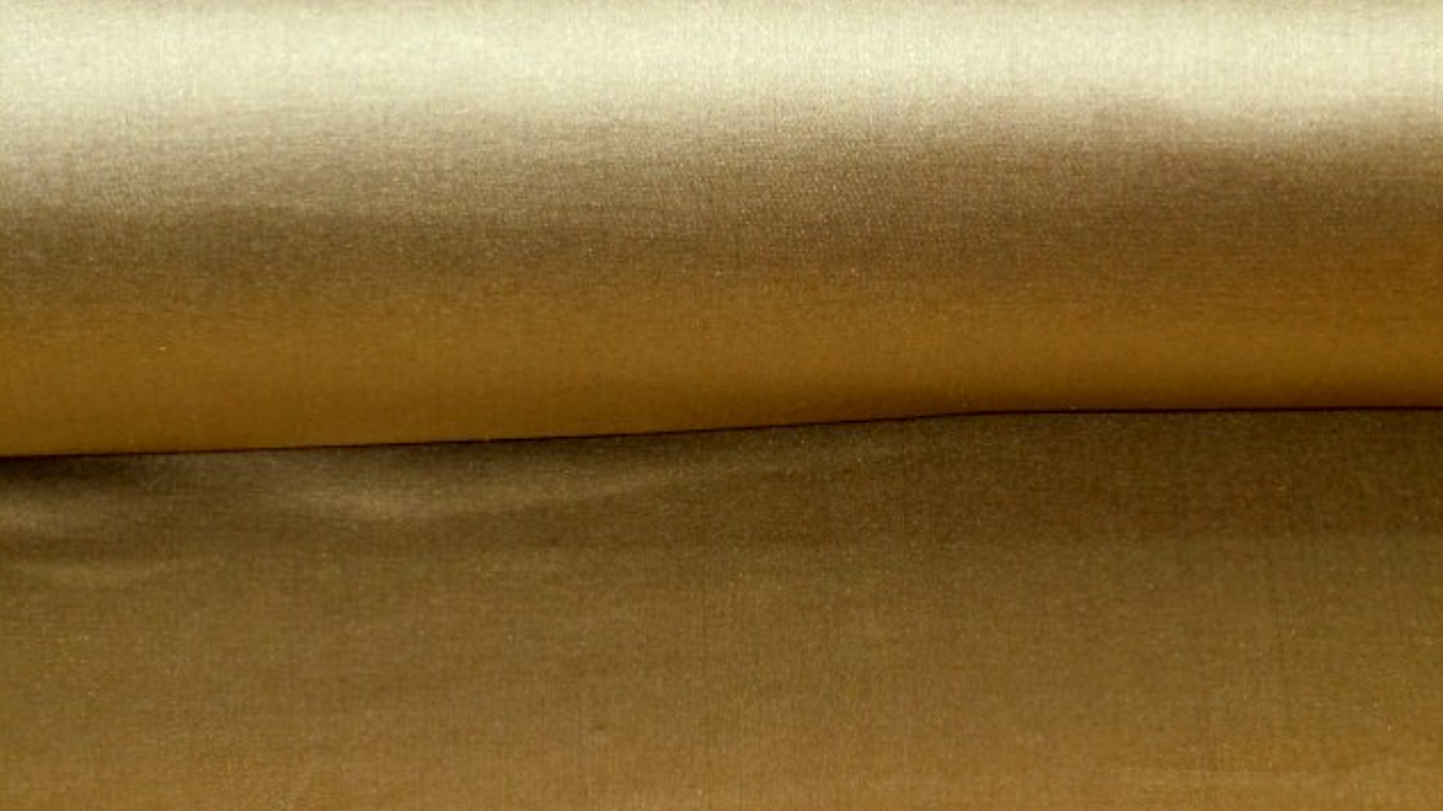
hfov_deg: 22.2
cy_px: 334
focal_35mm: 96
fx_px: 3672
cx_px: 724
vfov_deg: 12.6
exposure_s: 1/40
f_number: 5.3
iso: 320
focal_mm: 15.6
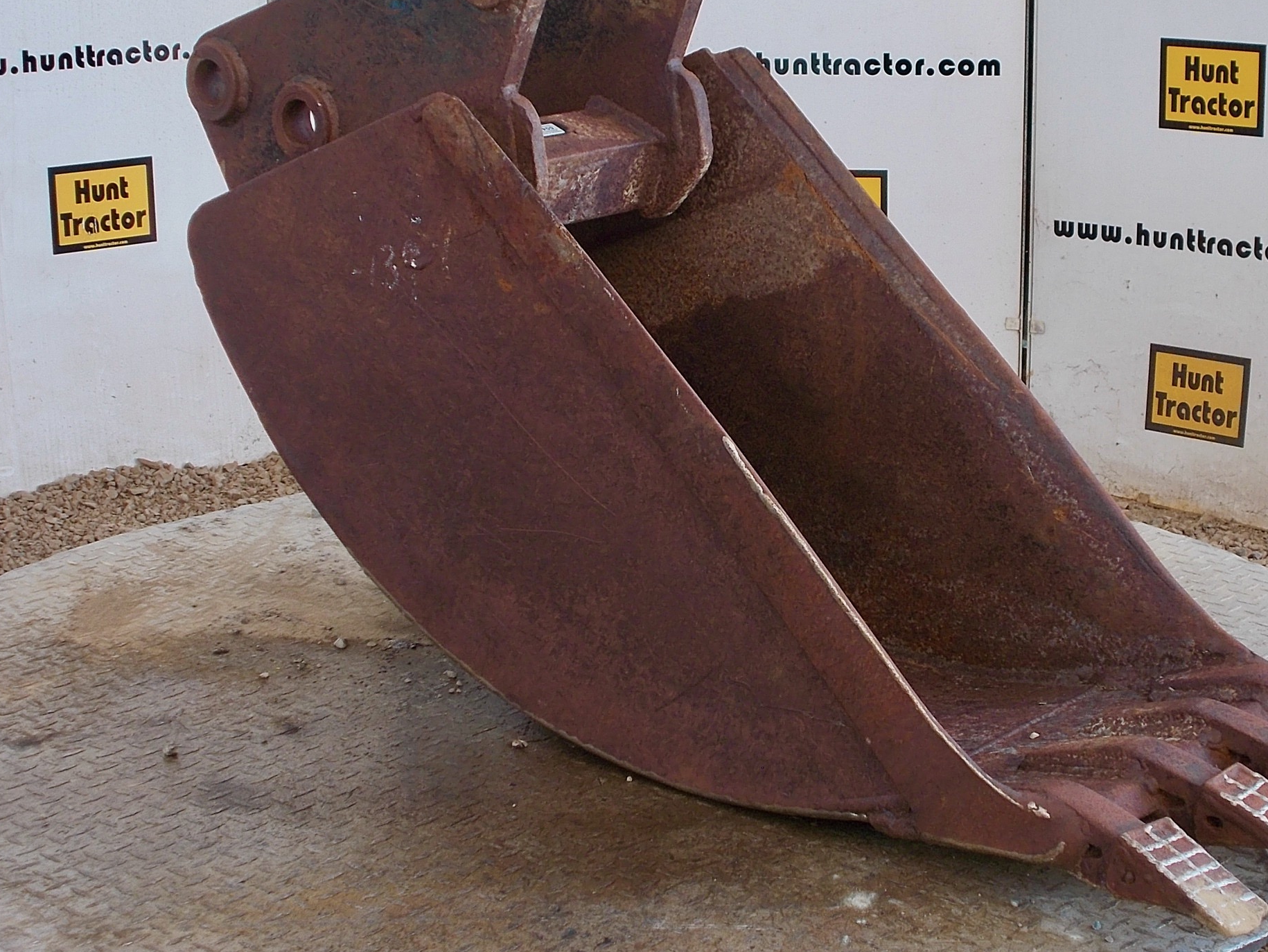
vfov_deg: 20.4
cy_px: 419
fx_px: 2638
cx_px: 758
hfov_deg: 27.0
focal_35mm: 72
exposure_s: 1/40
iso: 80
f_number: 4.9
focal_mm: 10.3
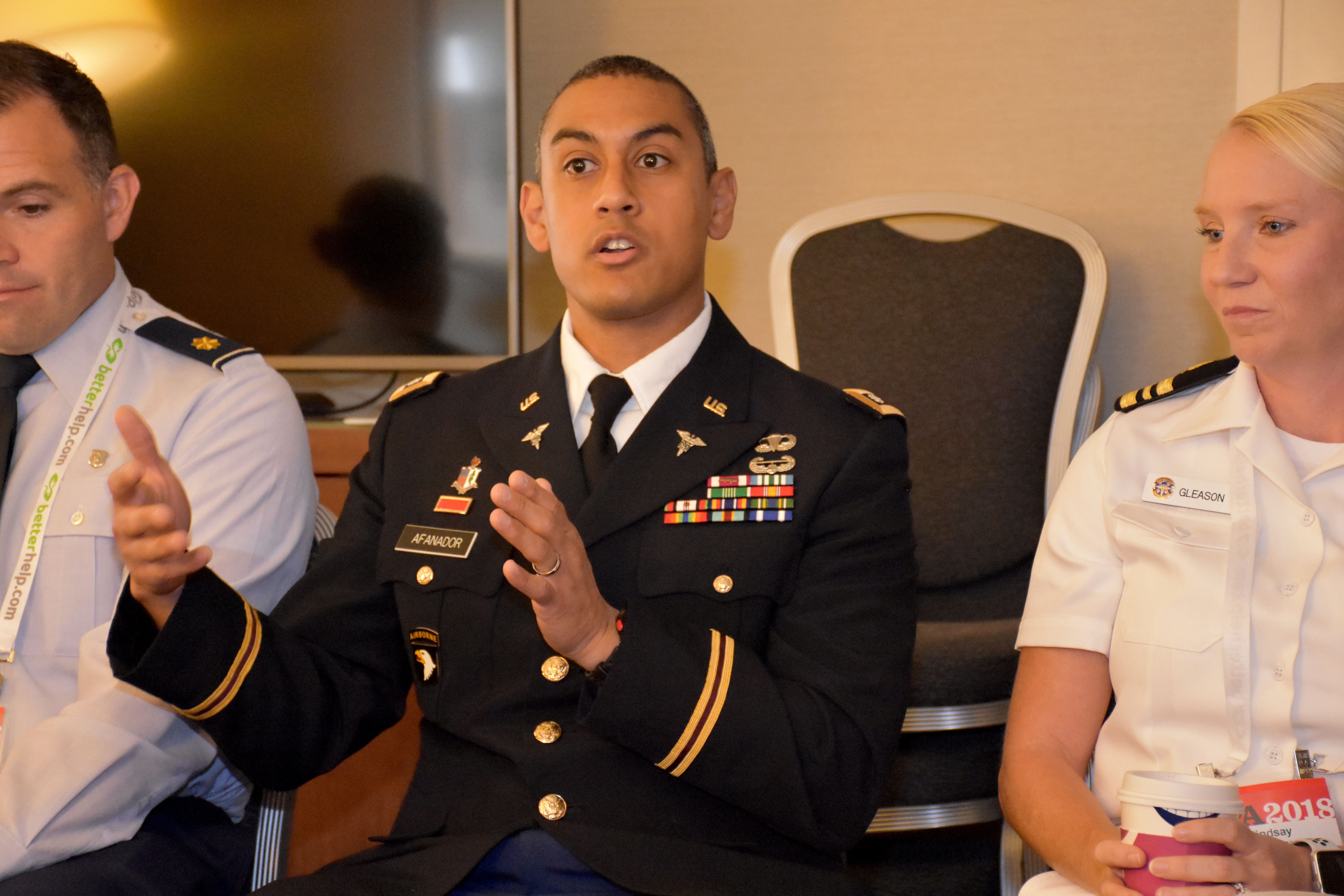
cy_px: 448
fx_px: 3696
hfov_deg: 20.6
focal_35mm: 99
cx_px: 672
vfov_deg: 13.8
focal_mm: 66
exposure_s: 1/60
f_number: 5
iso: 6400
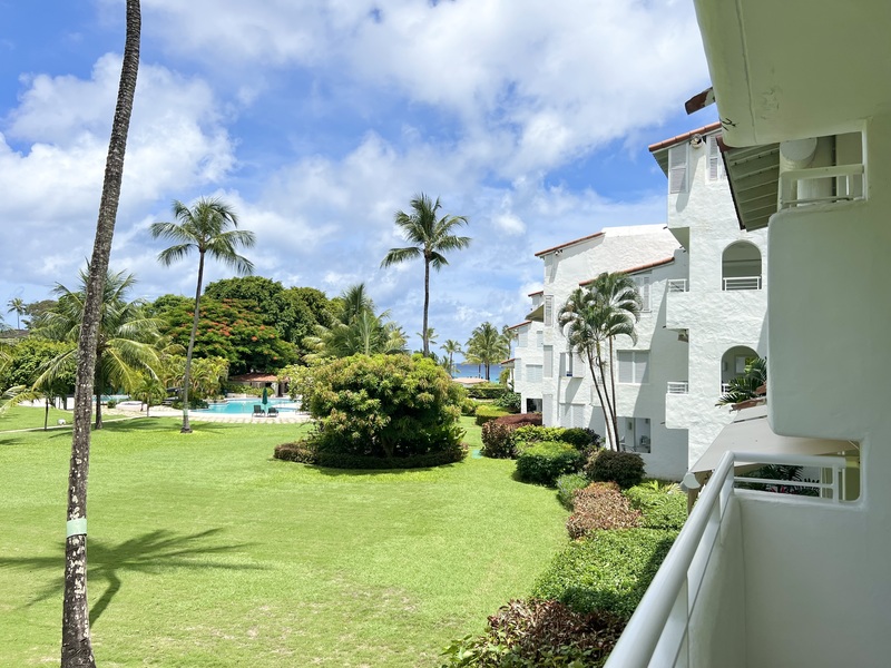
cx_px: 446
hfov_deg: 67.3
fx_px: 669
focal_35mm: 26
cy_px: 334
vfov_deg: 53.1
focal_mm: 5.7
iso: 50
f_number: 1.5
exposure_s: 1/6211
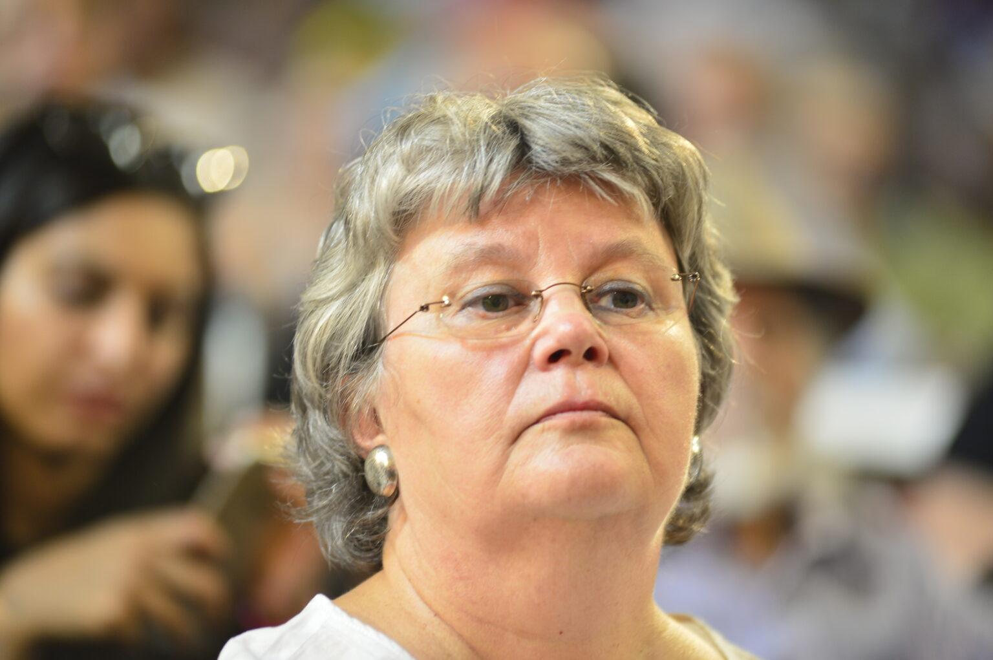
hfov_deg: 10.3
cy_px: 330
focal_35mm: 200
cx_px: 496
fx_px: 5511
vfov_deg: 6.9
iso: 640
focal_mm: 200
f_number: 2.8
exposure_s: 1/60
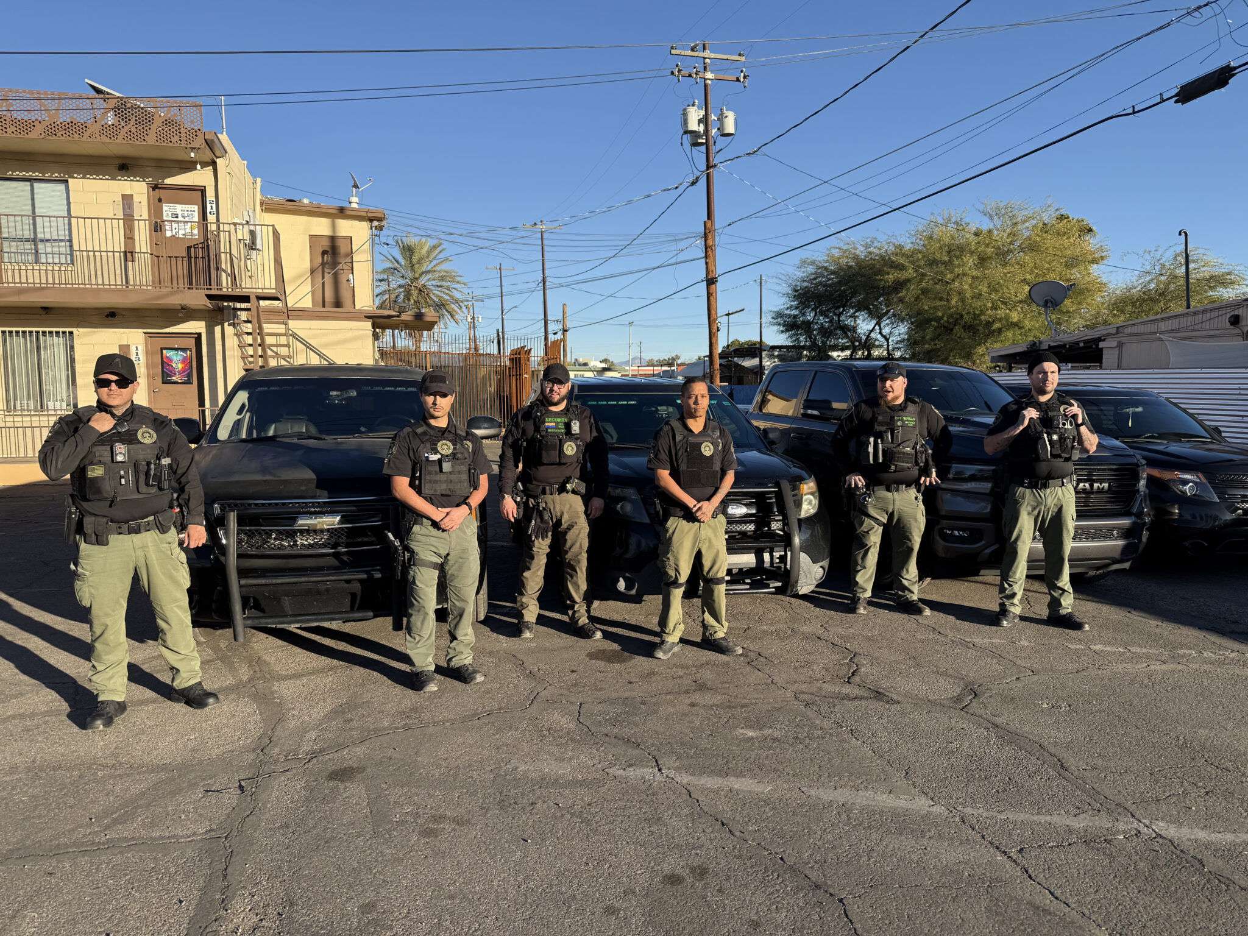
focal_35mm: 24
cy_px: 468
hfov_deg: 71.6
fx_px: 865
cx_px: 624
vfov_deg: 56.8
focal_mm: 6.76
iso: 80
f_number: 1.78
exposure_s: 1/2169
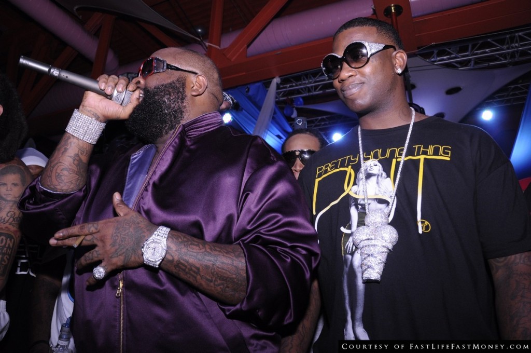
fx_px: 398
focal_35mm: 27
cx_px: 266
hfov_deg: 67.4
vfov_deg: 47.8
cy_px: 176
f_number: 5
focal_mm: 18
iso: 500
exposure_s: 1/60
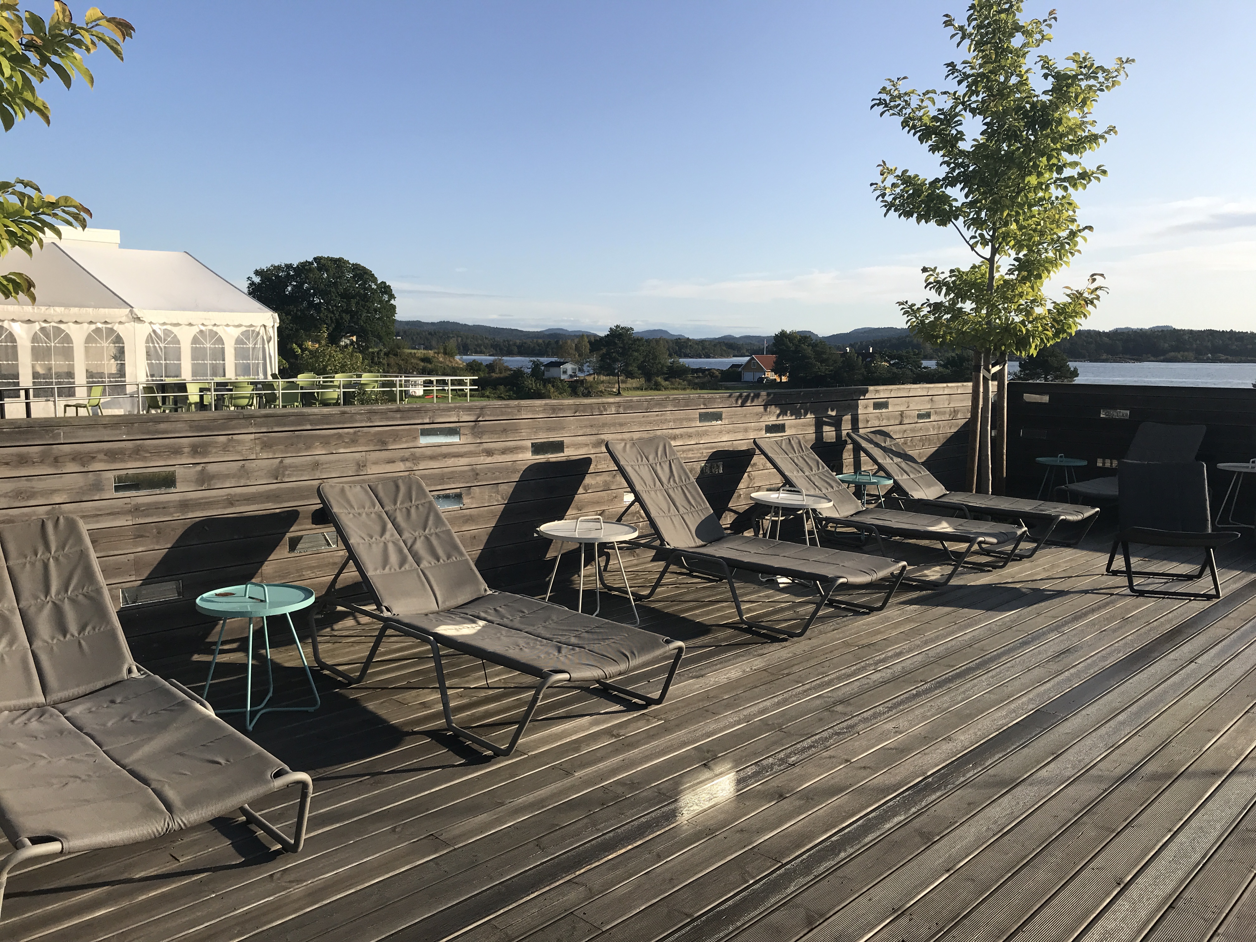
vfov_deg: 49.7
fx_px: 1016
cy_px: 471
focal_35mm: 28
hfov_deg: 63.4
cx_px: 628
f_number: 1.8
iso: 20
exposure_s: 1/2128
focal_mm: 3.99
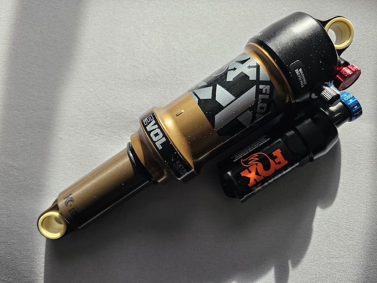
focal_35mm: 23
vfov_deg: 58.9
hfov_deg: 73.9
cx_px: 188
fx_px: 250
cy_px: 142
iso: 200
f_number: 1.7
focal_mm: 6.3
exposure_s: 1/180
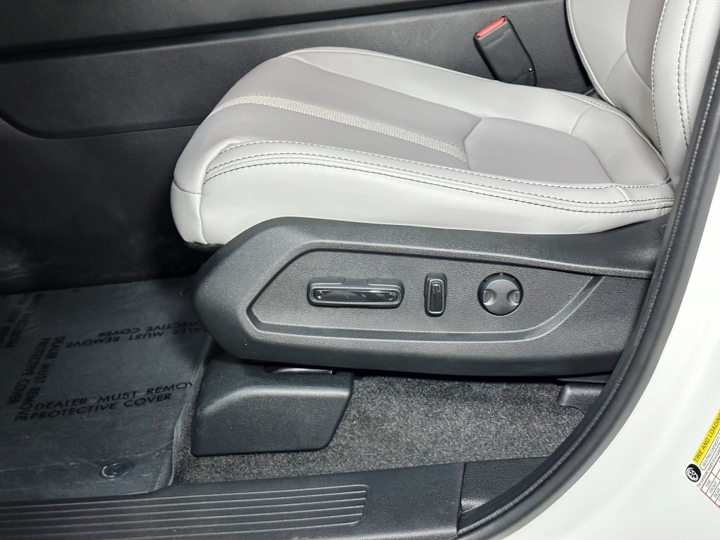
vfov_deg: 30.3
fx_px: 998
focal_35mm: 48
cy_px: 270
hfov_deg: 39.7
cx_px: 360
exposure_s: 1/40
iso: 400
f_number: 1.78
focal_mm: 6.86
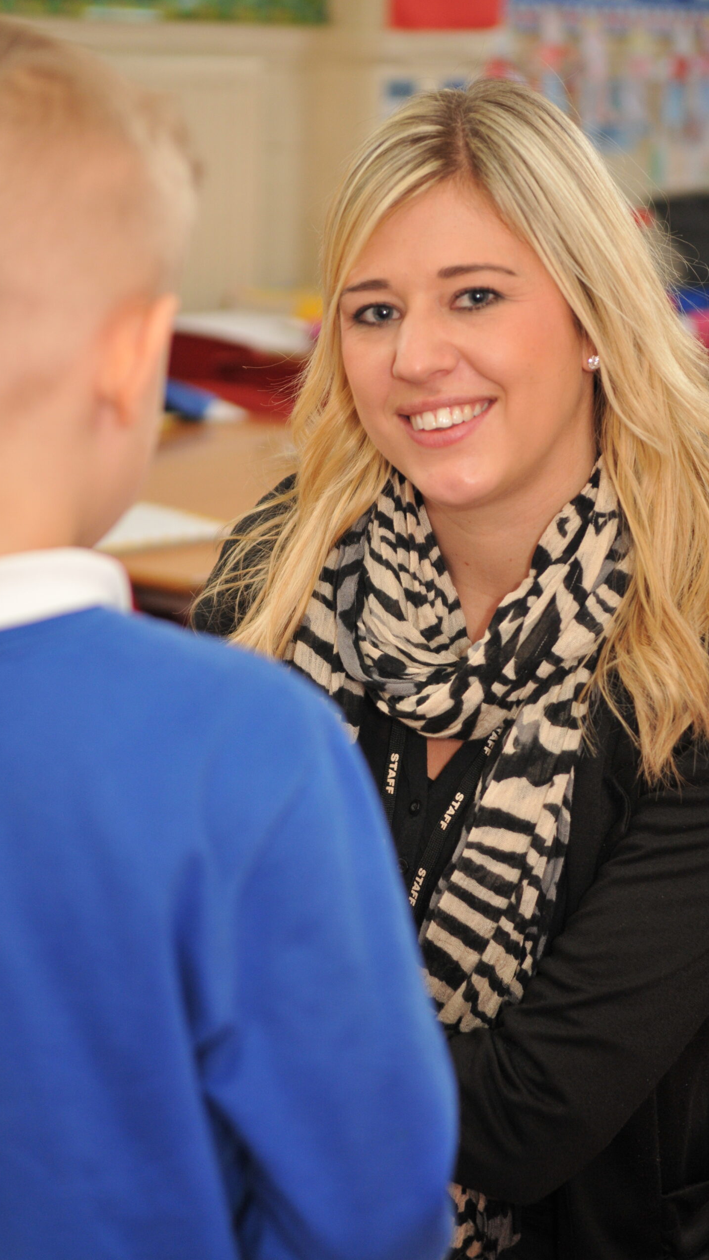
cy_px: 630
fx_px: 2891
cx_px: 373
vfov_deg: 24.6
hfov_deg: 14.0
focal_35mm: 87
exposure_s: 1/60
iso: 500
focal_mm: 55
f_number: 2.8
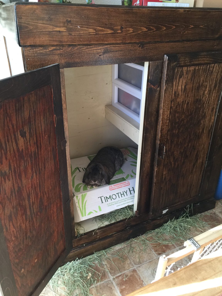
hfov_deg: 48.2
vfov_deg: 61.7
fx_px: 248
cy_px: 148
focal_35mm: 29
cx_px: 111
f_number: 2.2
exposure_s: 1/30
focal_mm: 4.15
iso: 50
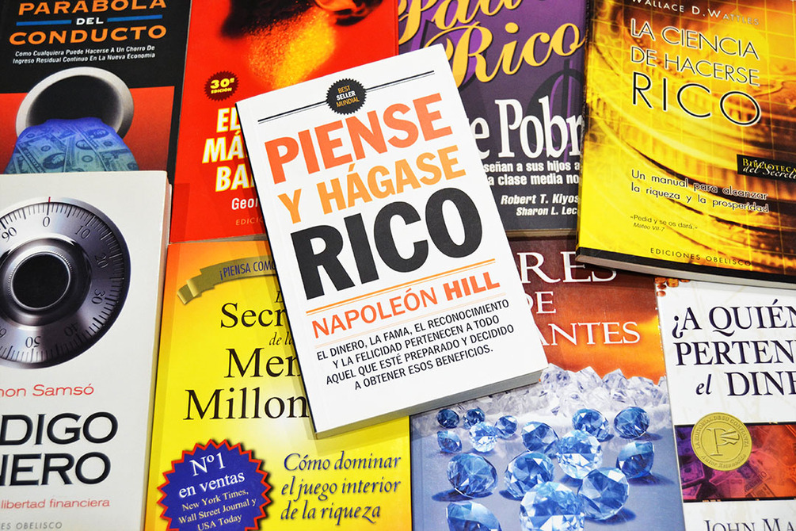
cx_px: 398
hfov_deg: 42.3
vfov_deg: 28.9
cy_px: 266
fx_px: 1028
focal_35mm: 46
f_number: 4.2
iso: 900
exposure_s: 1/60
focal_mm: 31
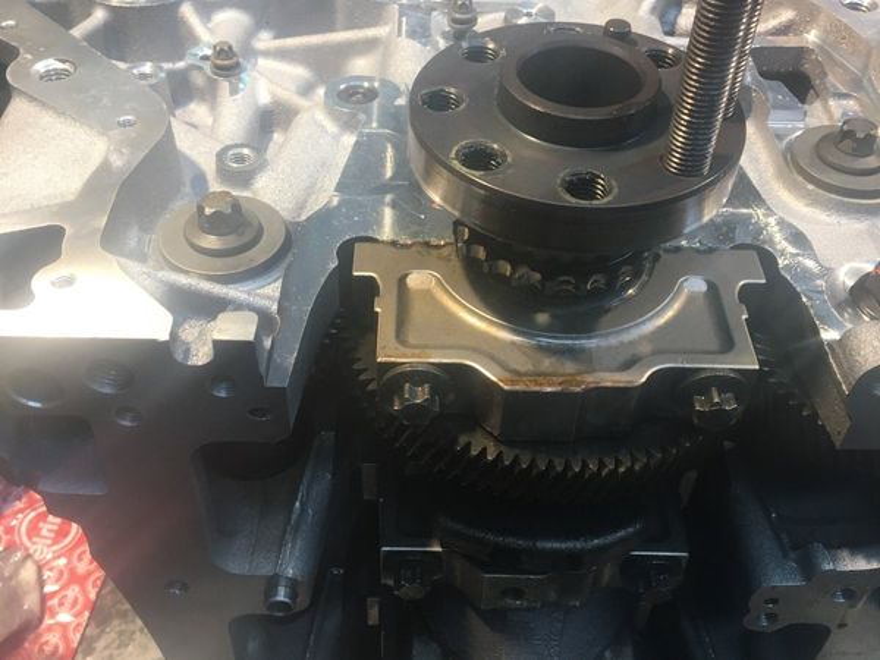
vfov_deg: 48.2
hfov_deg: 61.7
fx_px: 737
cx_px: 440
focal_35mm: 29
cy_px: 330
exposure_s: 1/33
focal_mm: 4.15
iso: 50
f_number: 2.2
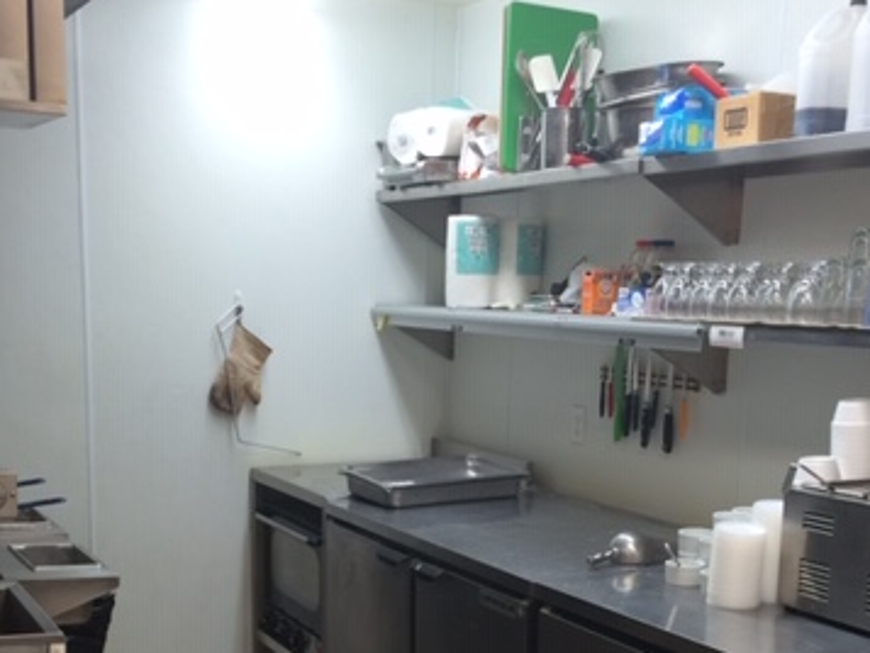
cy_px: 558
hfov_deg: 36.8
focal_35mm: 52
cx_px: 441
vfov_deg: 27.3
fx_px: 1307
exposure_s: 1/30
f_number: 2.2
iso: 32
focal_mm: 4.15
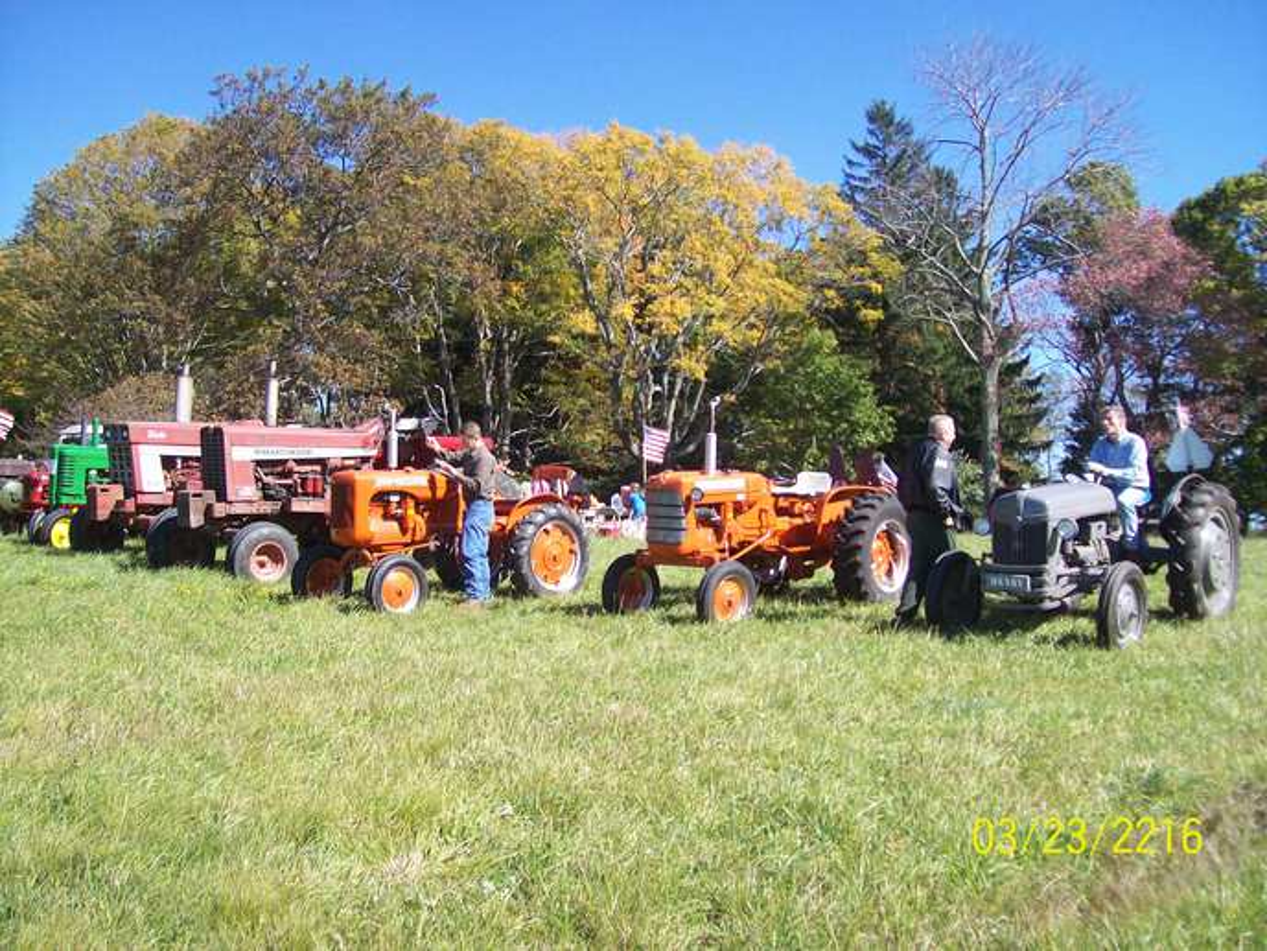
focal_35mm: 36
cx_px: 634
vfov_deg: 39.7
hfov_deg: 51.4
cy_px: 476
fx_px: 1318
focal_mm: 6
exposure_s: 1/629
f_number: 2.7
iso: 80
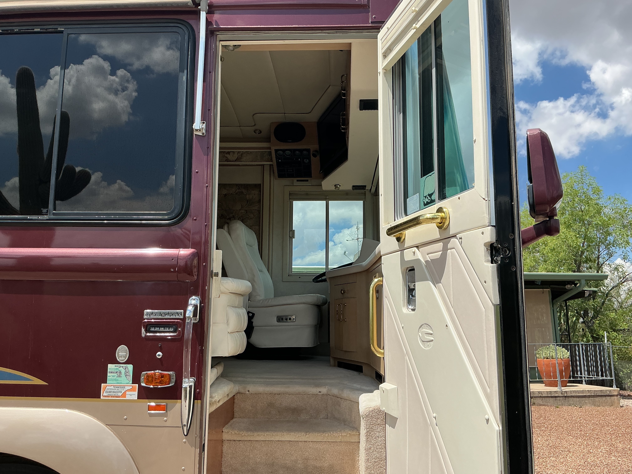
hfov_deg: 61.7
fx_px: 529
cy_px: 237
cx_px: 316
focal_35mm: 29
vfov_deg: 48.2
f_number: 1.8
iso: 25
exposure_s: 1/2141
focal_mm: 3
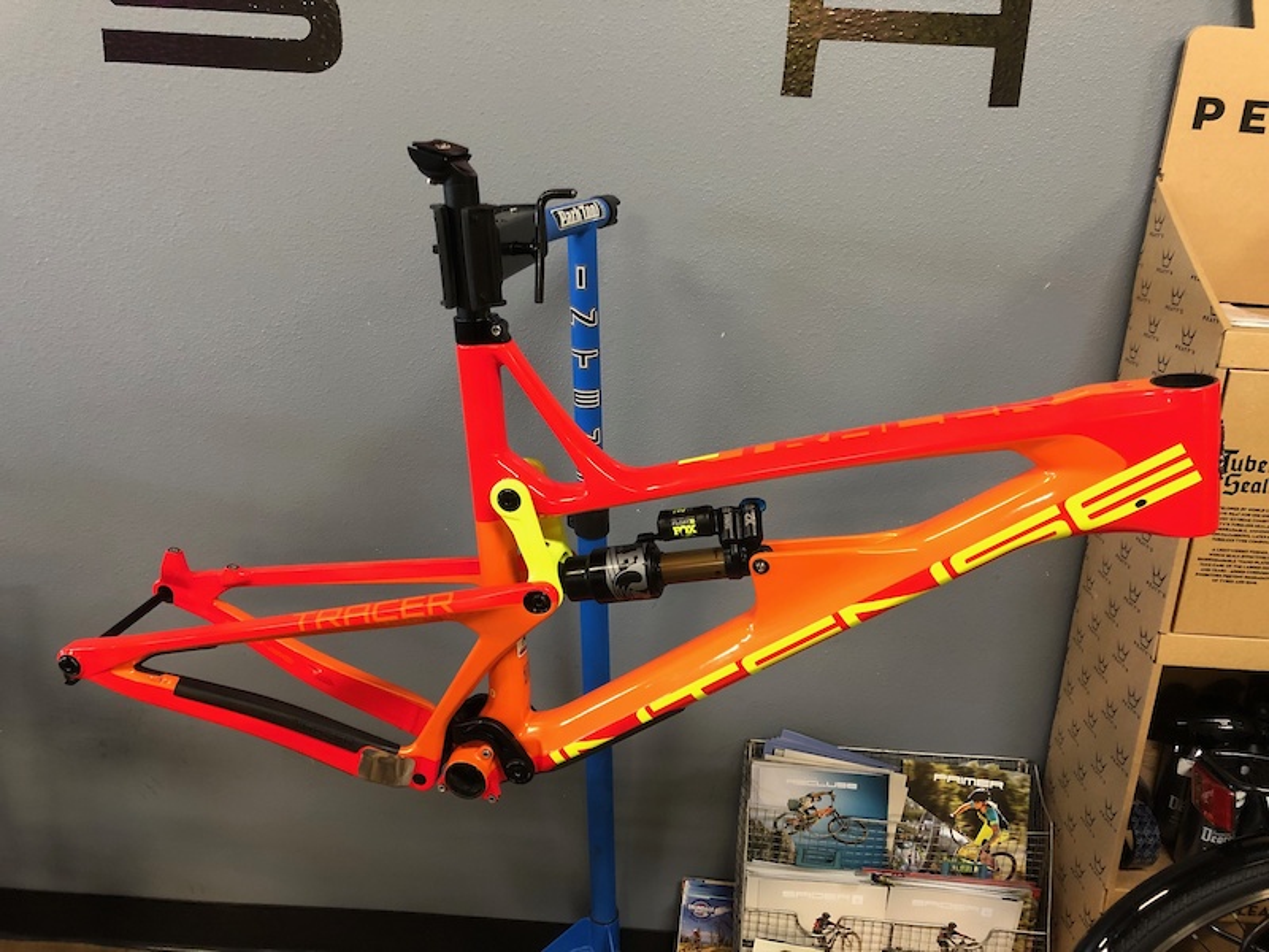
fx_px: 1026
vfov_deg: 49.7
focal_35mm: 28
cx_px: 634
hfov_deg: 63.4
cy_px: 476
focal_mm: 3.99
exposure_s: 1/15
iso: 64
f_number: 1.8
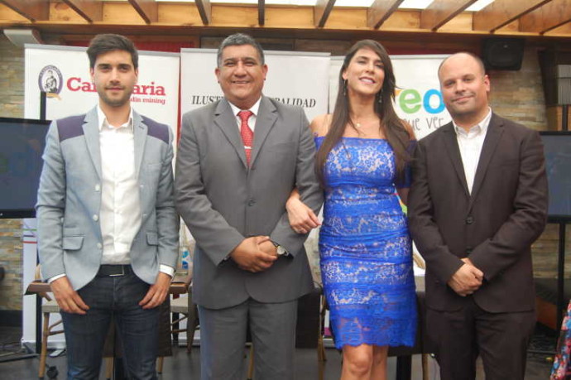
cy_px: 190
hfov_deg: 49.6
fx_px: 618
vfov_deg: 34.2
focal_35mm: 39
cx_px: 286
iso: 320
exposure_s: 1/125
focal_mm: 26
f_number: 5.6
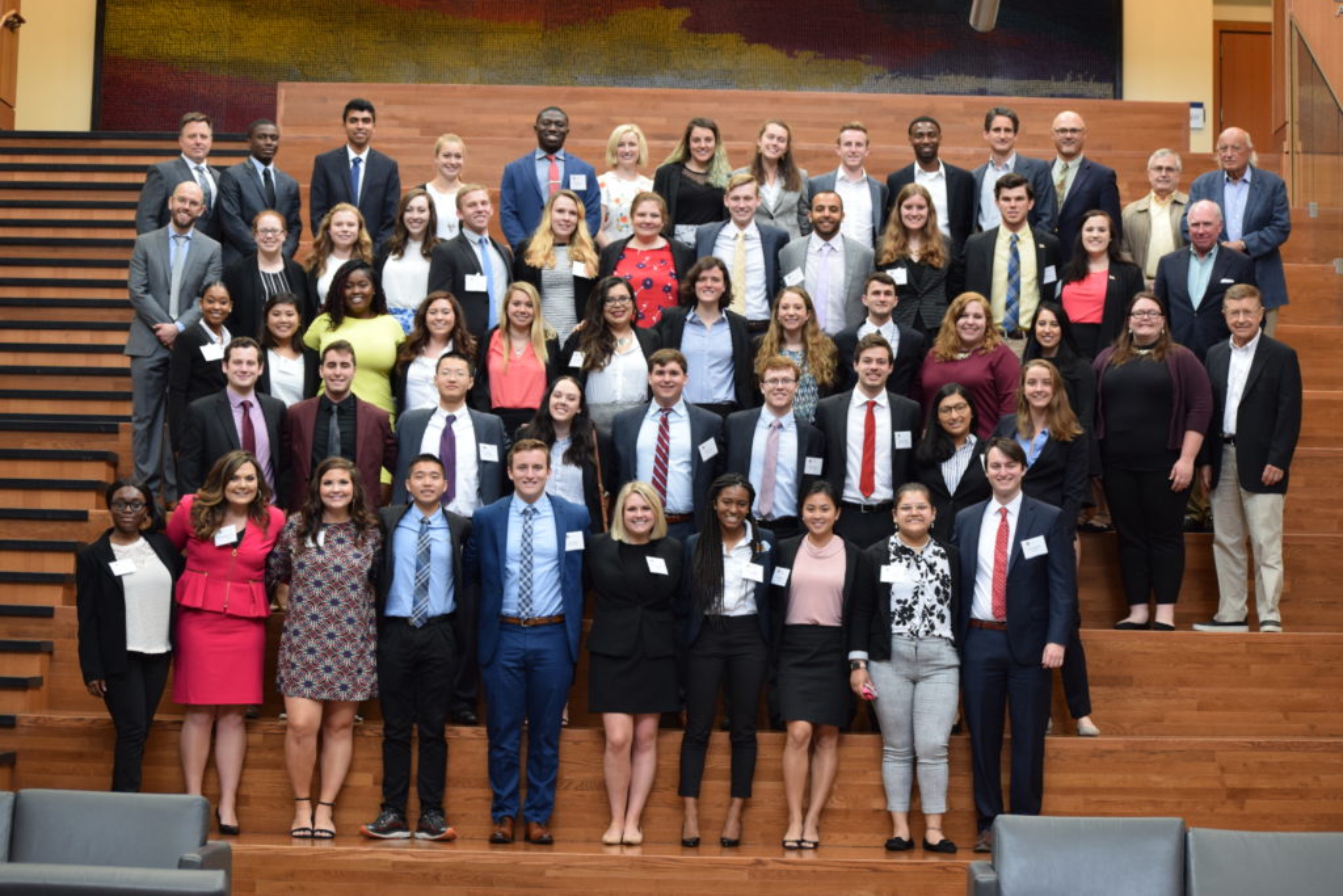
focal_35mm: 82
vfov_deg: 16.6
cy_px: 448
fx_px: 3078
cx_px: 672
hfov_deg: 24.6
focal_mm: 55
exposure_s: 1/60
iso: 800
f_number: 4
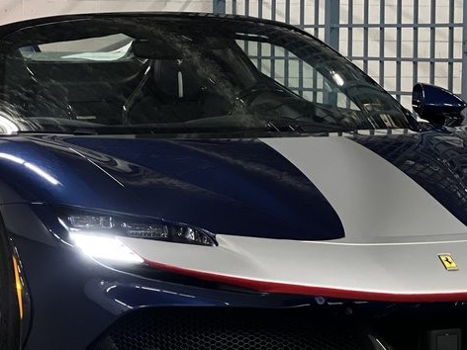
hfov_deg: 11.8
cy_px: 166
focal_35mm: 167
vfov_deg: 8.9
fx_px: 2253
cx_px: 204
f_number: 2.8
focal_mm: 9
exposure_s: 1/24
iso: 400
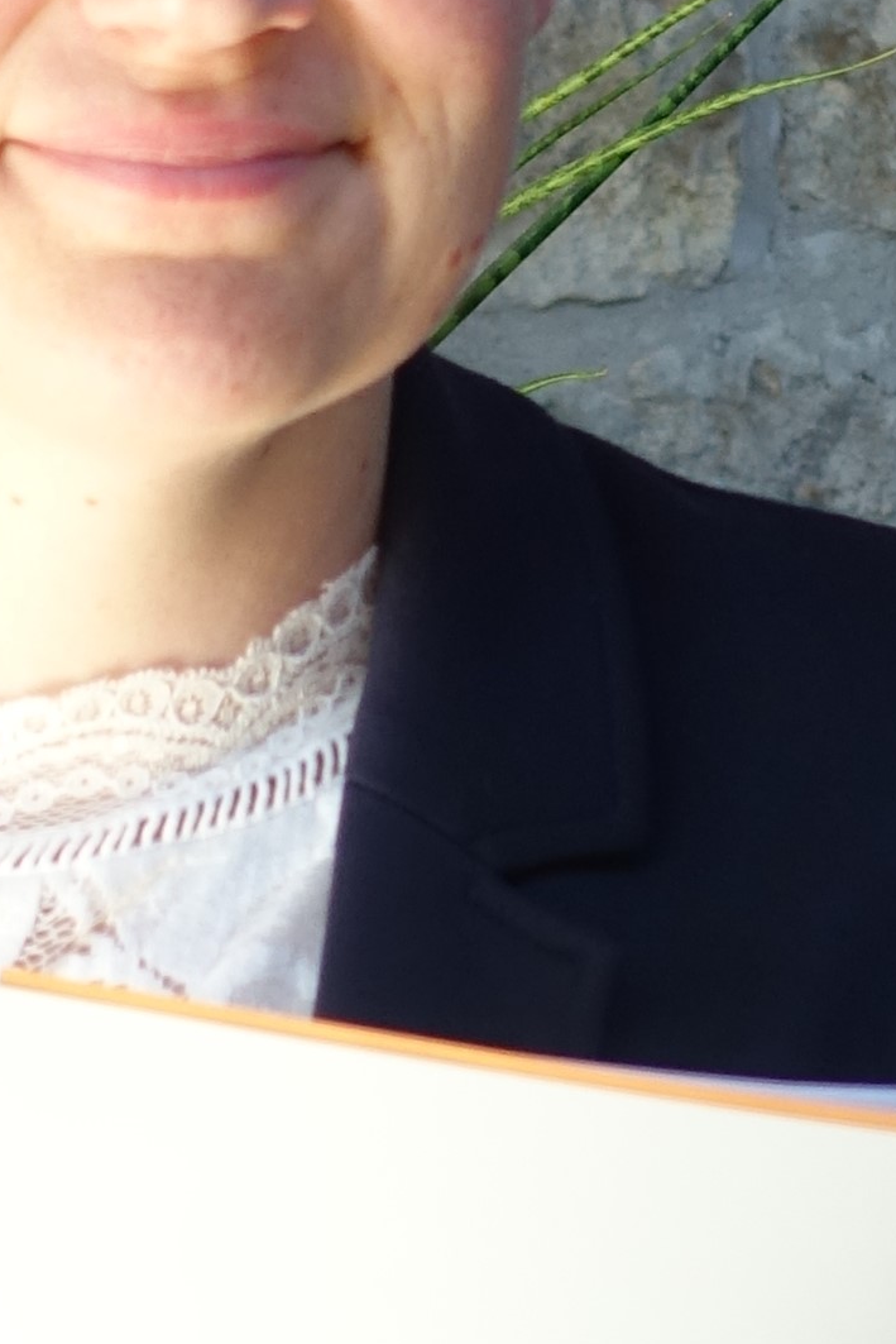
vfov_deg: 9.0
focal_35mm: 229
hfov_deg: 6.0
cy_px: 900
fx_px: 8546
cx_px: 114
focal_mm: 23.14
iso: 160
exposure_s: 1/80
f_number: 2.8
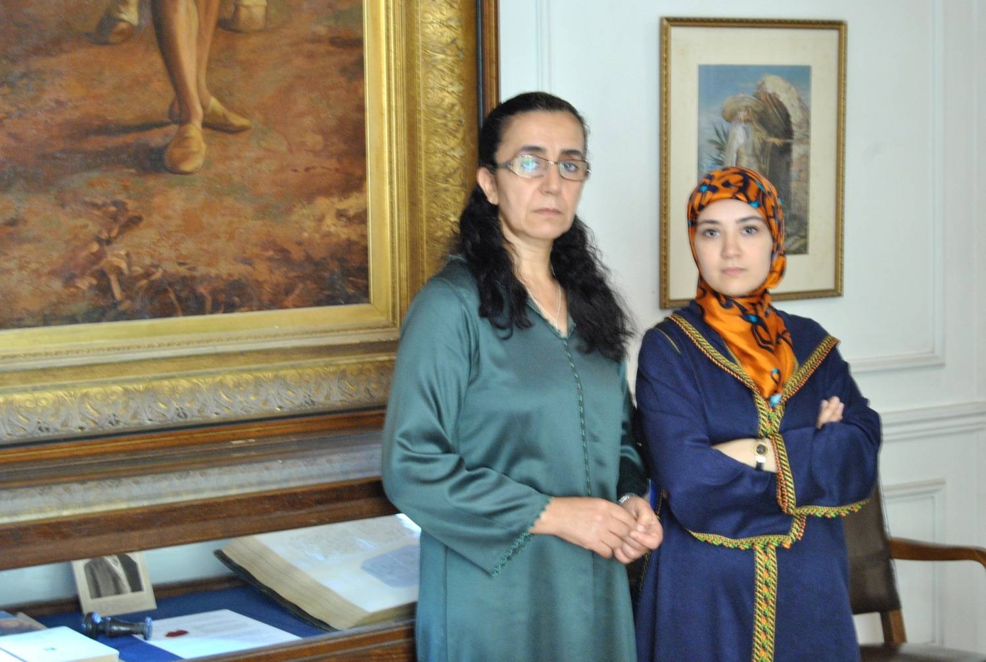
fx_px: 1976
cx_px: 493
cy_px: 331
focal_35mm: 72
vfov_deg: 19.0
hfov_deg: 28.0
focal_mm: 48
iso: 800
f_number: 6.3
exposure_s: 1/10
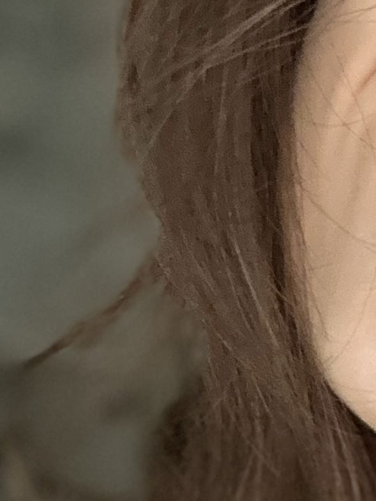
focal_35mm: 118
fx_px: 1708
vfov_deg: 15.9
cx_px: 586
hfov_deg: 11.9
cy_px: 627
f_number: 1.9
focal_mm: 2.69
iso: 320
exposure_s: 1/46
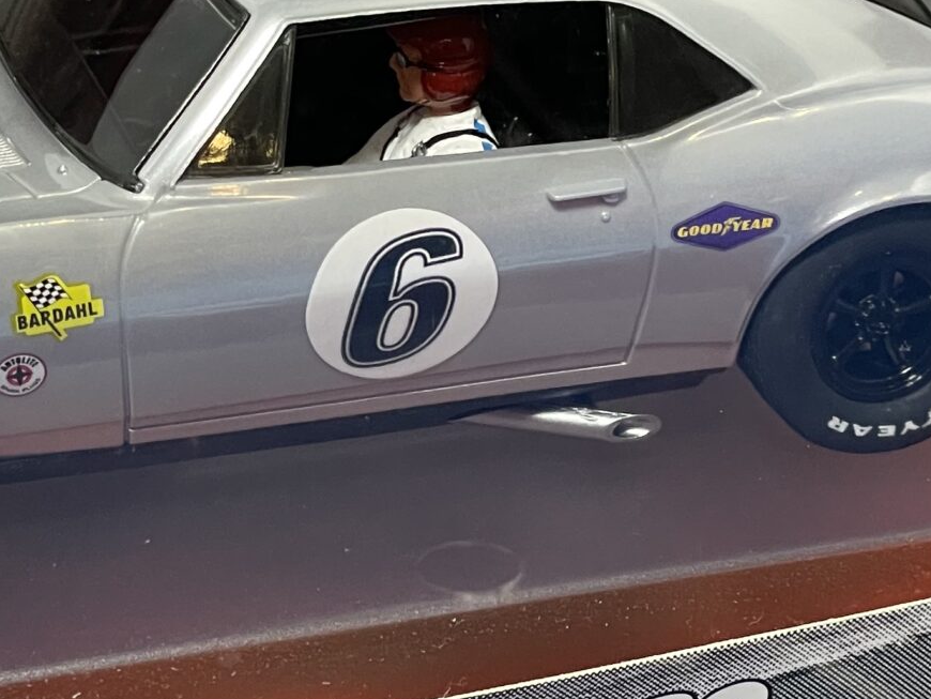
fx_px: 4116
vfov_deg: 9.7
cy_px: 441
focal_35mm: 153
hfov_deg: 12.9
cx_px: 358
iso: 200
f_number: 2
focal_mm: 6
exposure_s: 1/120
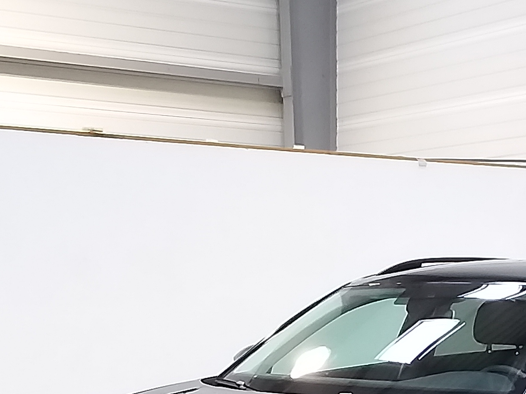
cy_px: 510
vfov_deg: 18.3
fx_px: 1140
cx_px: 431
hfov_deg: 25.5
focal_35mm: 75
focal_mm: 2.91
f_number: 1.9
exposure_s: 1/33
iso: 200
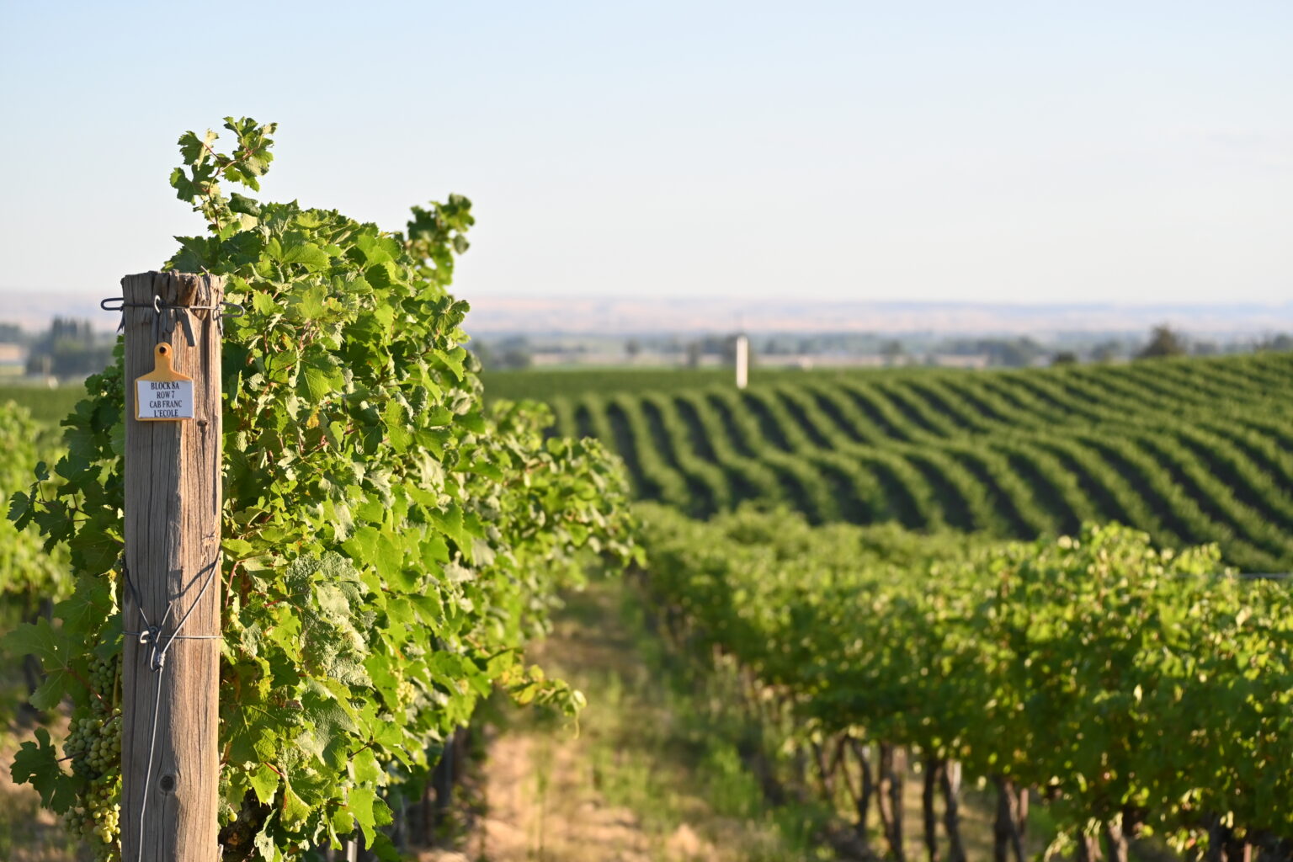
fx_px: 4094
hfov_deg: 17.9
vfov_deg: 12.0
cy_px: 431
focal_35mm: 114
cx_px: 646
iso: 450
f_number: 4.8
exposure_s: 1/1250
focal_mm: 76
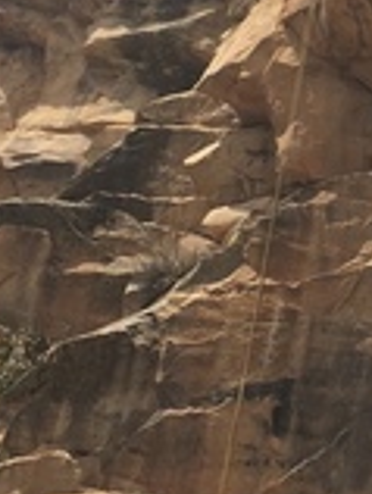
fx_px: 1572
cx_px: 460
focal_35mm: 110
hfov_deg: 13.1
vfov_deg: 17.8
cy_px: 125
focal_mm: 4.15
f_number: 2.2
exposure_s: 1/2933
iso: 32
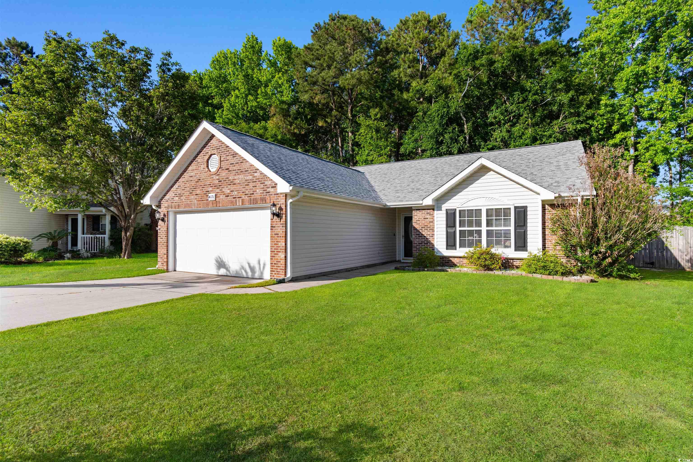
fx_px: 327
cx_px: 346
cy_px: 231
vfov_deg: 70.4
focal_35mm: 17
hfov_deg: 93.3
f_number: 6.3
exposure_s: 1/160
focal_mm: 11.5
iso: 100
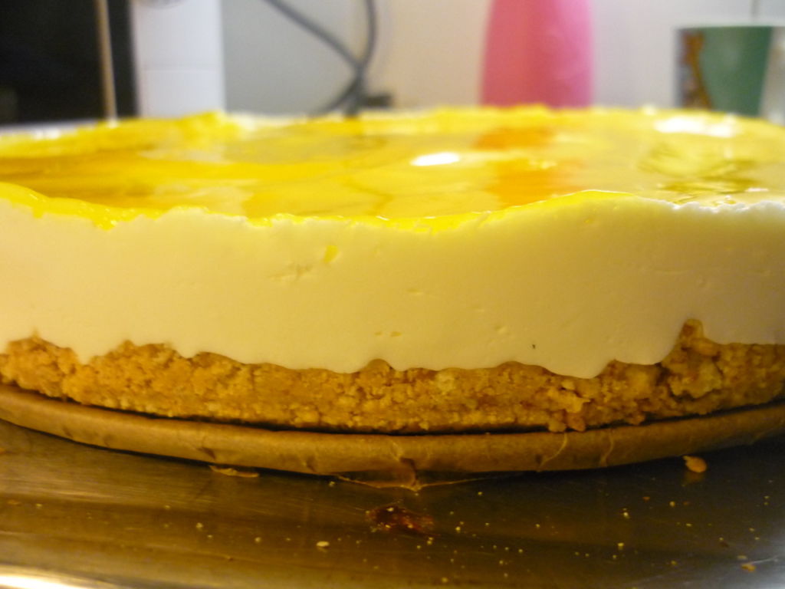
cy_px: 294
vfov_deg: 42.9
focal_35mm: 33
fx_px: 748
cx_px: 392
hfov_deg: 55.4
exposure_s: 1/25
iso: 400
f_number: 2.8
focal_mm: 5.5
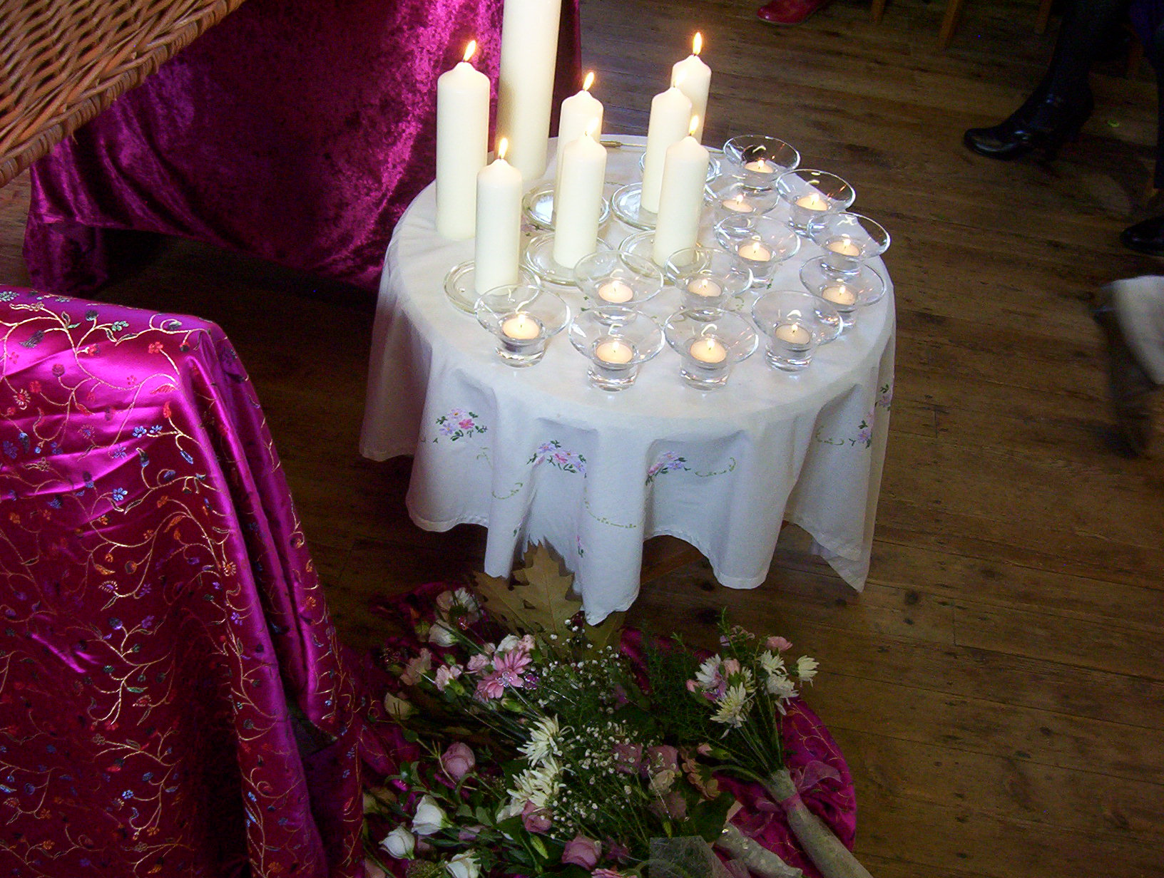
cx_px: 582
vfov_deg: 33.7
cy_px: 439
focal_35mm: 43
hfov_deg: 43.8
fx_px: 1449
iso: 200
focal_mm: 5.77
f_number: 2.73
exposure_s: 1/63.1
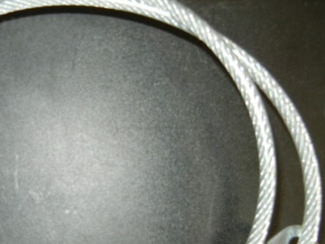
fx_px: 460
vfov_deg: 29.3
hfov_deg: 38.2
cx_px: 91
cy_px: 174
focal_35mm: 49
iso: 200
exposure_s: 1/30
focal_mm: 5.4
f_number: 3.5
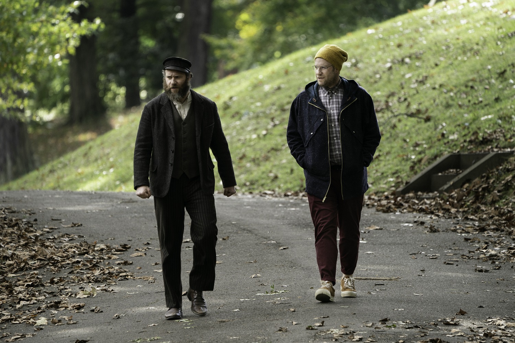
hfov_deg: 5.2
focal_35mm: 400
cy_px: 172
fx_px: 5722
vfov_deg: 3.4
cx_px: 258
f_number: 6.3
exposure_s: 1/200
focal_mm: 400
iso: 400
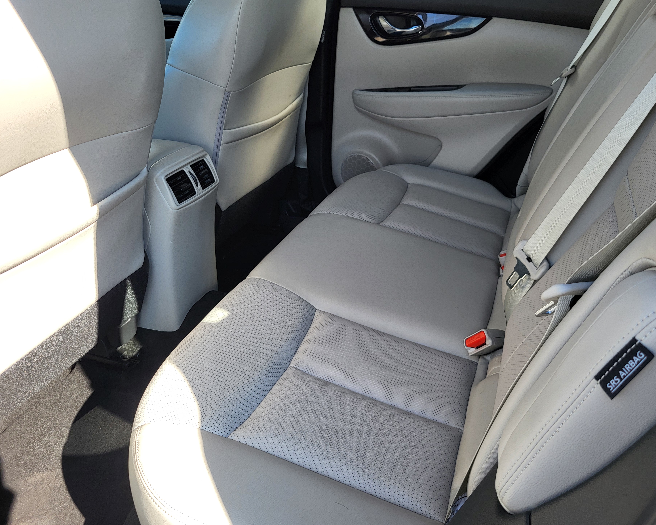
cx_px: 354
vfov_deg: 51.5
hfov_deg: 62.1
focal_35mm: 28
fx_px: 544
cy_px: 263
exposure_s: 1/453
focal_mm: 5.4
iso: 40
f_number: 1.8
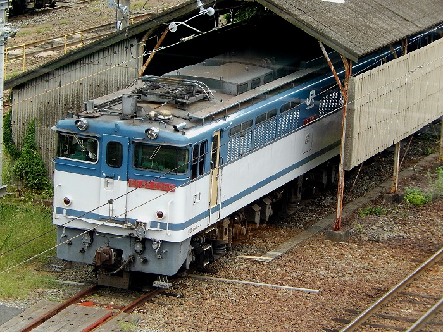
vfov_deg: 8.8
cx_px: 222
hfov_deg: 11.7
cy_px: 166
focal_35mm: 169
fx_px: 2163
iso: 125
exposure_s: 1/60
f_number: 5.7
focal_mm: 30.3
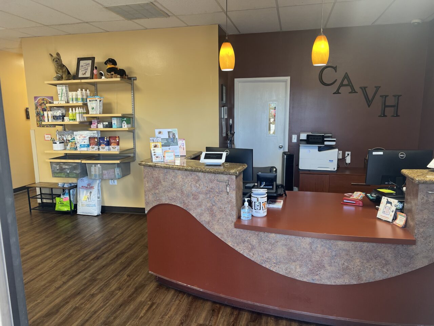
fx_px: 326
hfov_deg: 67.3
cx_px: 217
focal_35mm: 26
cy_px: 163
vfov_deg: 53.1
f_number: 1.5
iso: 125
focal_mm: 5.7
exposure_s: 1/120
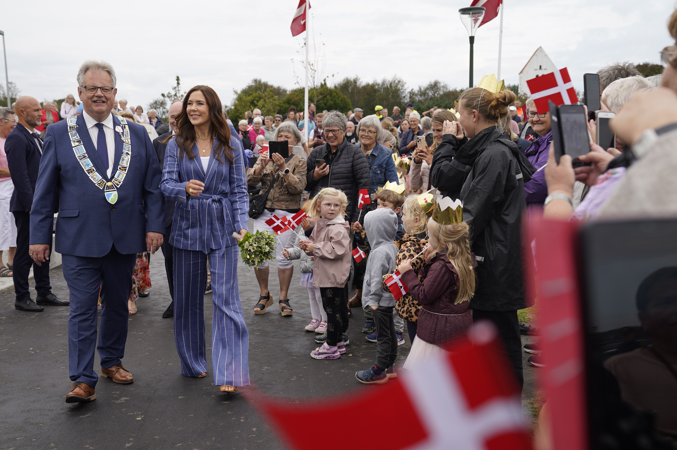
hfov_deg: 39.6
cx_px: 338
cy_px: 225
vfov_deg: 26.9
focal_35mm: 50
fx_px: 939
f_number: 5.6
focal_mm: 50
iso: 125
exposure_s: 1/250
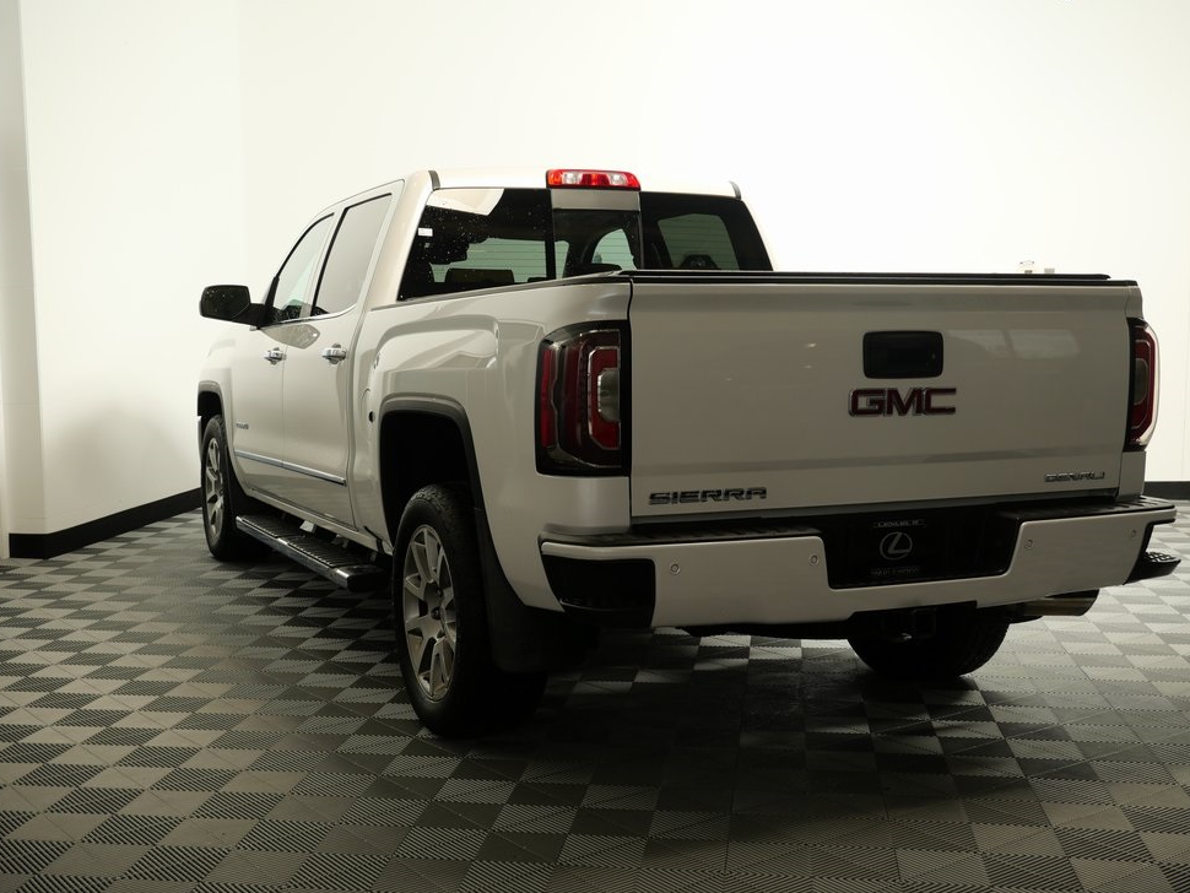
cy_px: 469
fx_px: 1307
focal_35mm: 38
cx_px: 573
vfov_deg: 37.7
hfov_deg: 49.0
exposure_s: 1/100
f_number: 5
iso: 250
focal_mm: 18
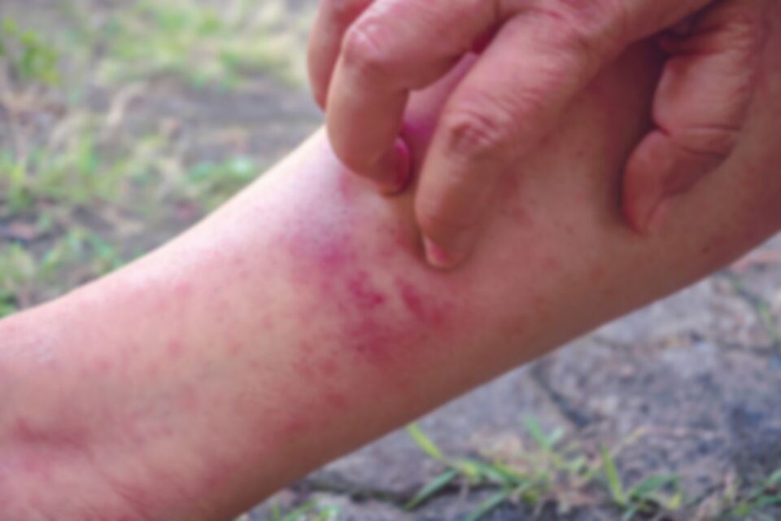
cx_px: 390
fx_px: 976
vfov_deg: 29.9
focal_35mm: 45
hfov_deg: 43.6
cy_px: 260
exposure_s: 1/250
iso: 100
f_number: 3.5
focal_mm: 30
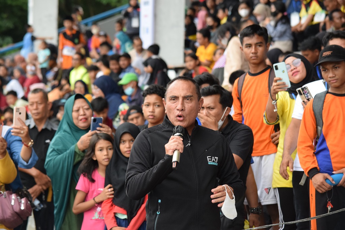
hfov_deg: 11.8
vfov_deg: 7.9
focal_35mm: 174
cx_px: 172
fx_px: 1668
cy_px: 115
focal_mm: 116
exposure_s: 1/800
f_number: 5.6
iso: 1600
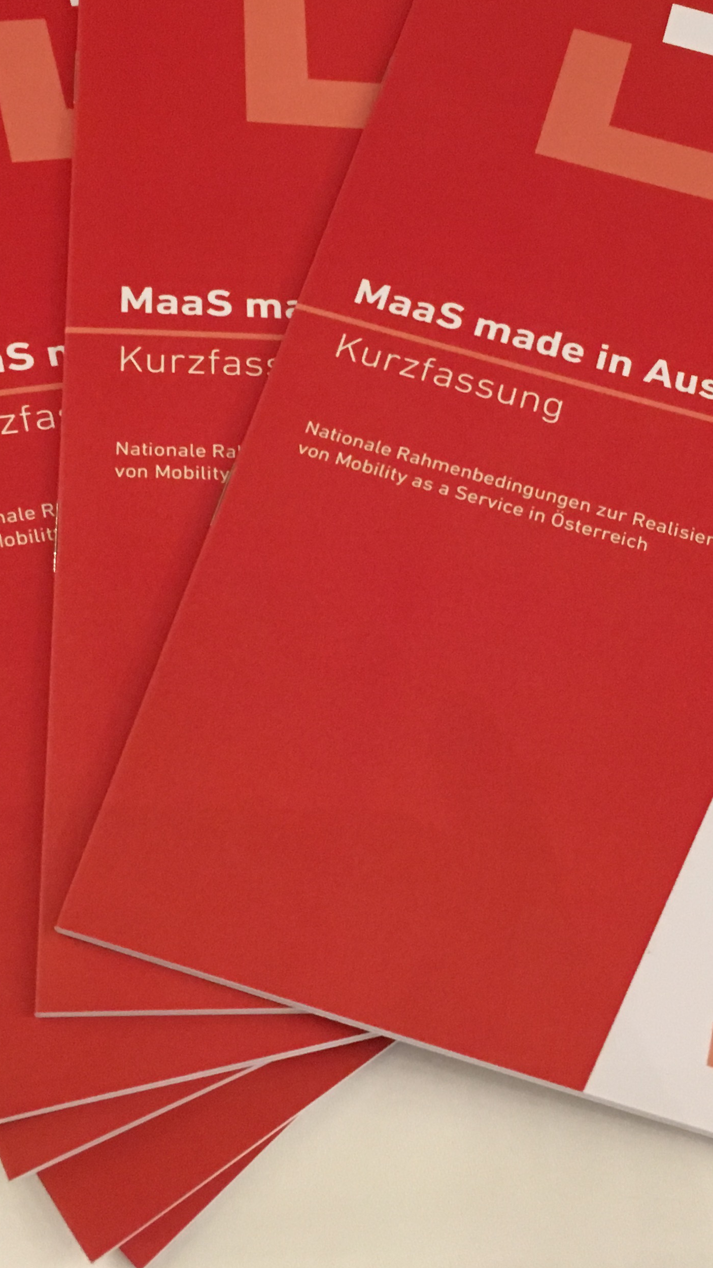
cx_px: 383
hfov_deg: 23.5
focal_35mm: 51
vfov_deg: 40.4
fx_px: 1714
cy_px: 518
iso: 200
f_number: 2.2
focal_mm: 4.15
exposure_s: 1/20
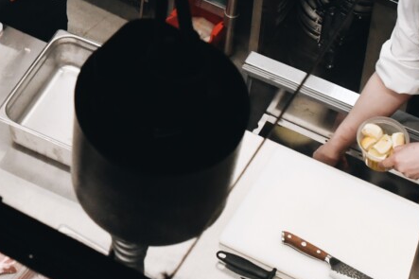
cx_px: -130
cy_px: -128
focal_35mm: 134
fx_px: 1559
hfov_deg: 14.6
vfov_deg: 9.9
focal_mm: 29
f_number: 6.3
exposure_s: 1/160
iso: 1600
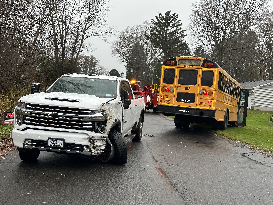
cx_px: 136
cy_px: 102
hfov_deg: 39.7
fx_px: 379
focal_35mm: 48
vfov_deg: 30.3
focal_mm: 6.86
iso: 64
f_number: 1.78
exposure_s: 1/121
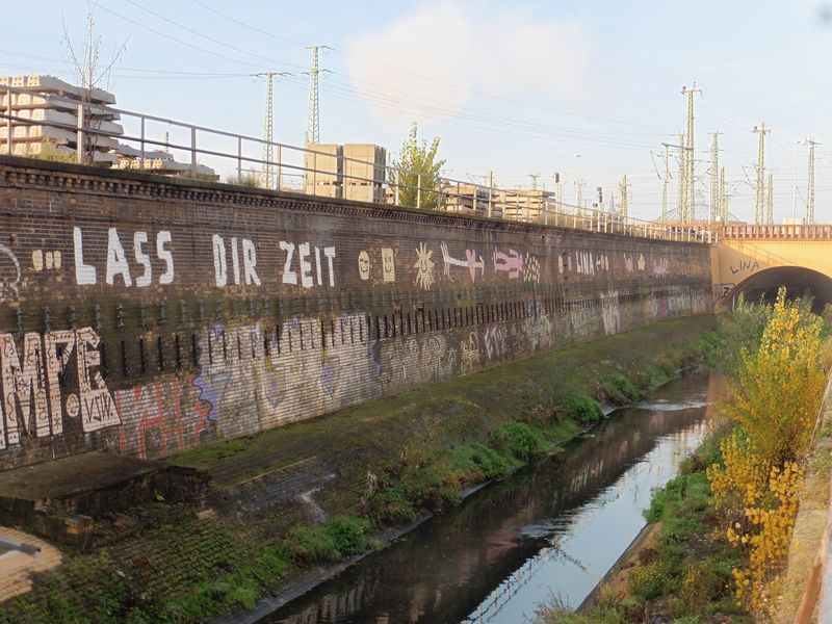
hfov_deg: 35.5
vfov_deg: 27.0
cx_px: 416
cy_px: 312
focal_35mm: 54
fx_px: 1298
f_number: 4.6
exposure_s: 1/100
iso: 100
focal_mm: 9.7
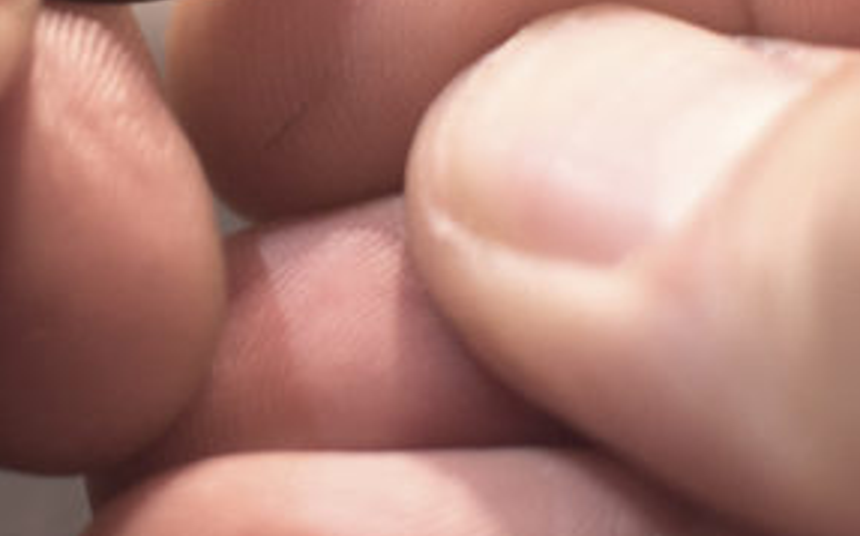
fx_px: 5973
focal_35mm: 255
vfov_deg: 5.1
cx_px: 45
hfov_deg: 8.2
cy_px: -96
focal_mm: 70
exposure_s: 1/40
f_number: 2.8
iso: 800
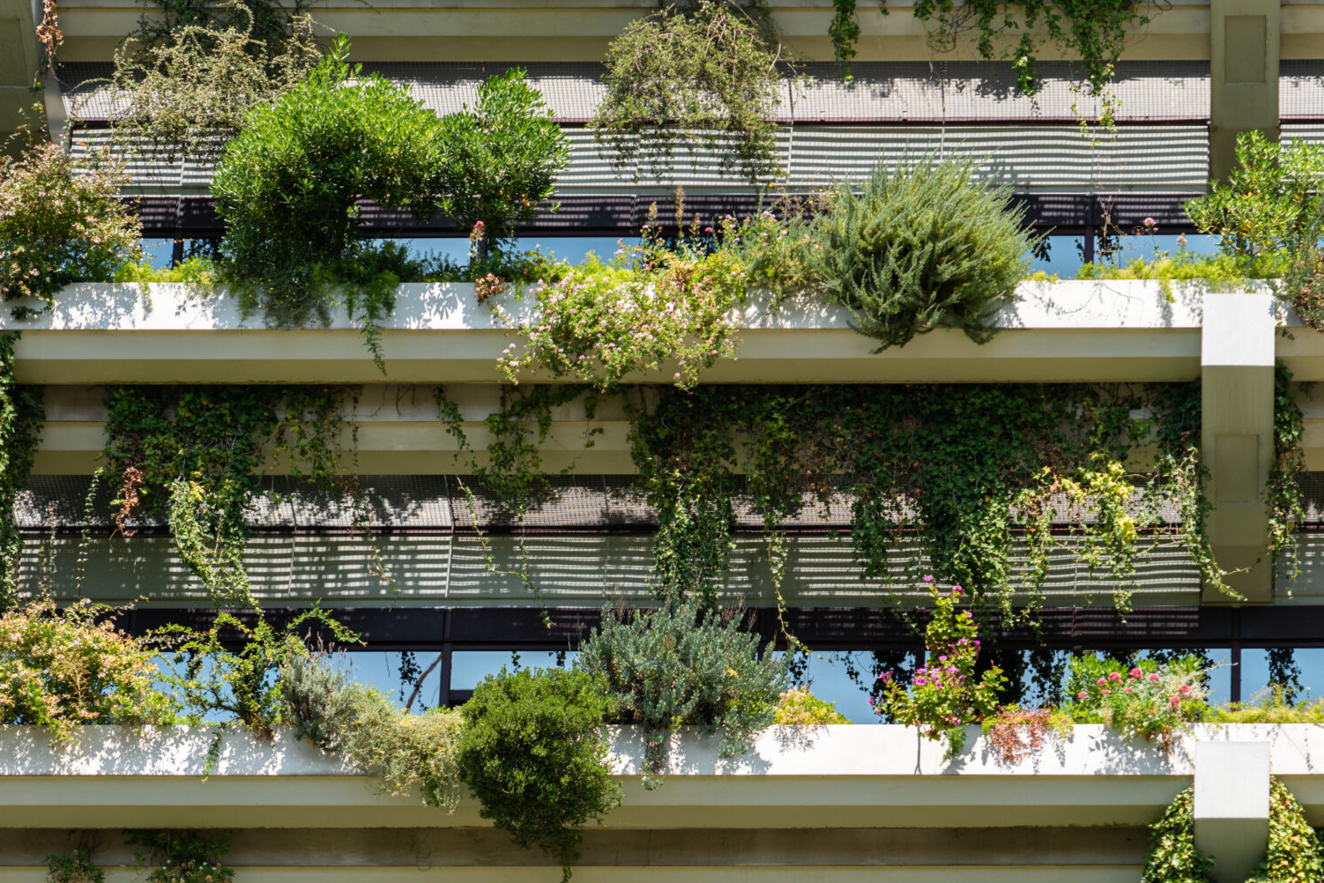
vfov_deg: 7.7
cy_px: 664
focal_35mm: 179
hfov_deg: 11.5
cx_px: 609
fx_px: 6584
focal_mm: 105
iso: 100
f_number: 5.6
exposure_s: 1/250
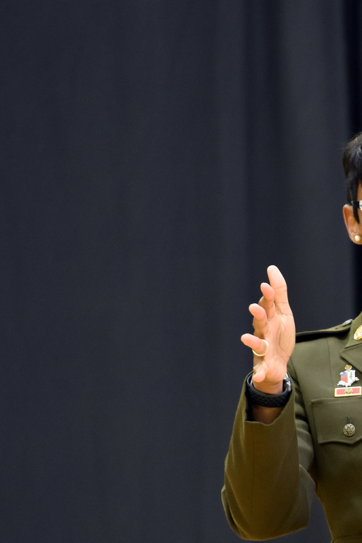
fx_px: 12320
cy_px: 509
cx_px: 454
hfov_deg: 1.7
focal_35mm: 817
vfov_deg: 2.5
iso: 800
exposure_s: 1/50
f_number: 2.8
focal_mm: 200
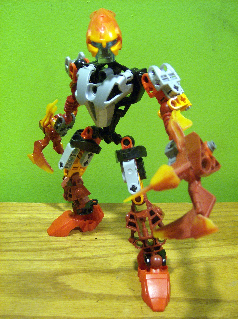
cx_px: 119
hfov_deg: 39.5
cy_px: 160
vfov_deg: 51.5
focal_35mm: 36
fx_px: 331
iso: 200
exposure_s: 1/10.9
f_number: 2.8
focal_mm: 6
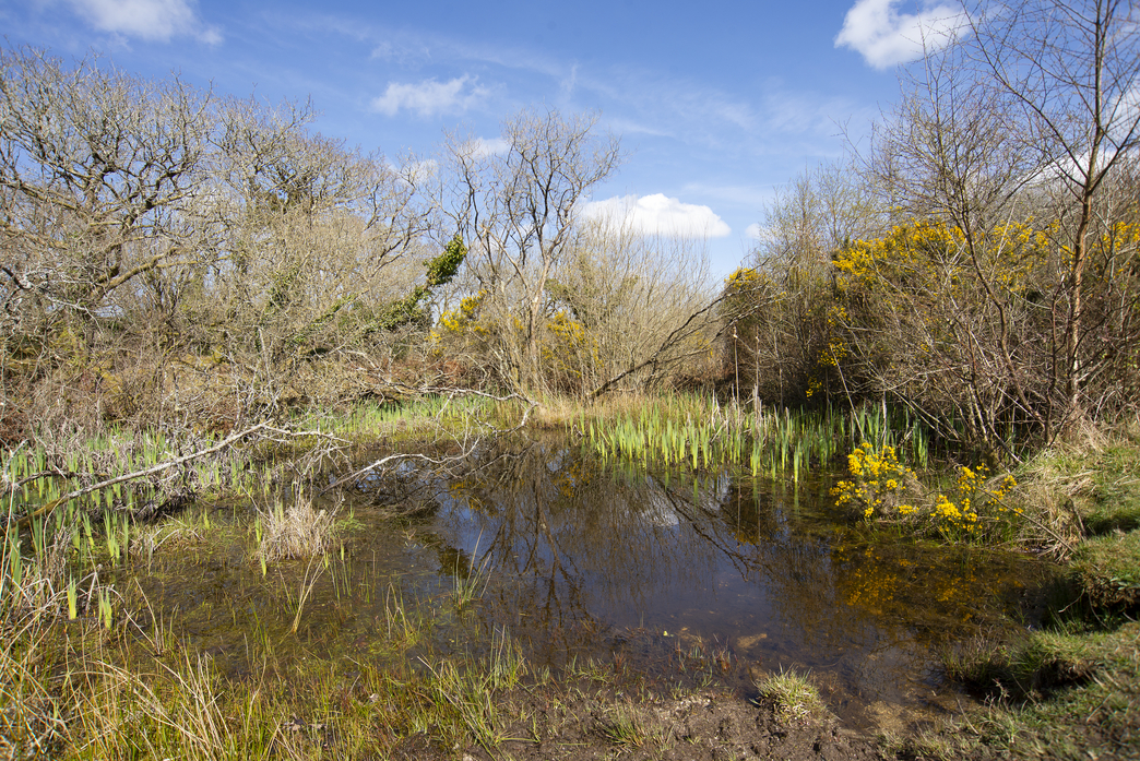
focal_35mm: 18
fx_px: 570
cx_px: 570
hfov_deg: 90.0
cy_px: 380
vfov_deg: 67.4
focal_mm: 18
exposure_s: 1/200
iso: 200
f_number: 10
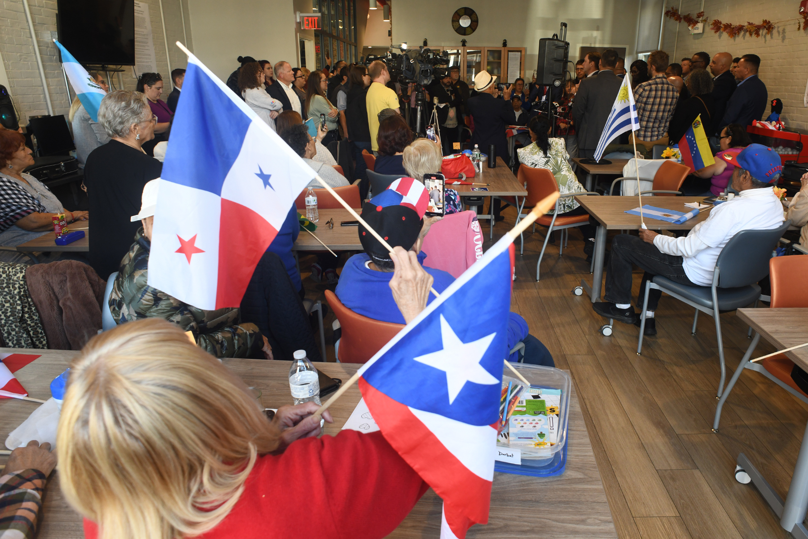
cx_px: 404
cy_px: 270
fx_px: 449
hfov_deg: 84.0
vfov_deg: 61.9
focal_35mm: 20
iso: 800
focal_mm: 20
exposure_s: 1/80
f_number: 6.3
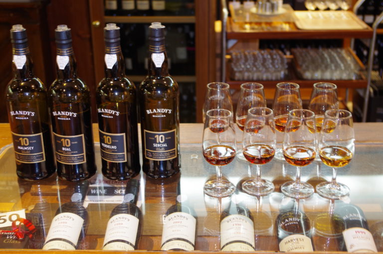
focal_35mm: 57
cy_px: 127
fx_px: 605
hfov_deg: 35.1
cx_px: 192
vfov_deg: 23.7
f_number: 4.5
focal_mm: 37.5
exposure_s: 1/3.33
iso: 400
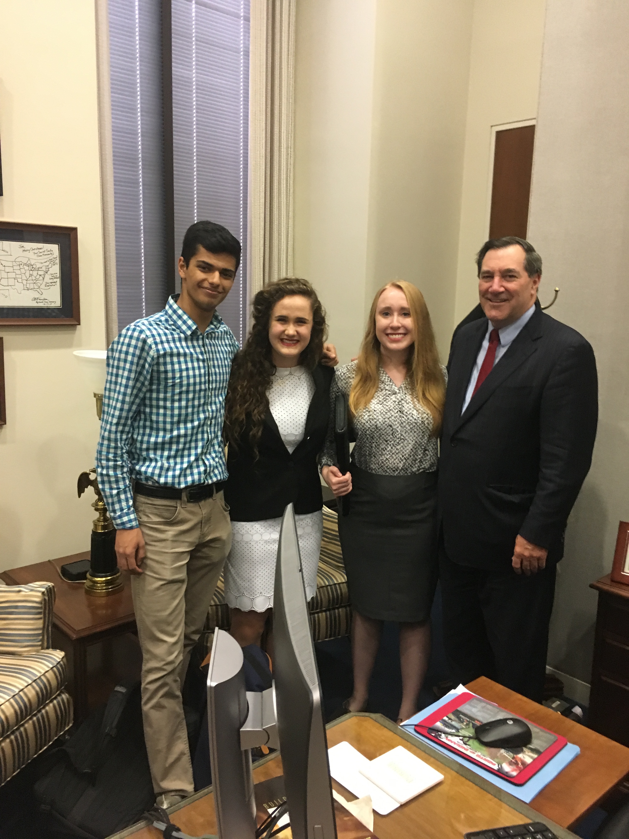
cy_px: 420
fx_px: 703
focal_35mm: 29
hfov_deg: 48.2
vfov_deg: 61.7
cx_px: 314
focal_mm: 4.15
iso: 200
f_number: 2.2
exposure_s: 1/20
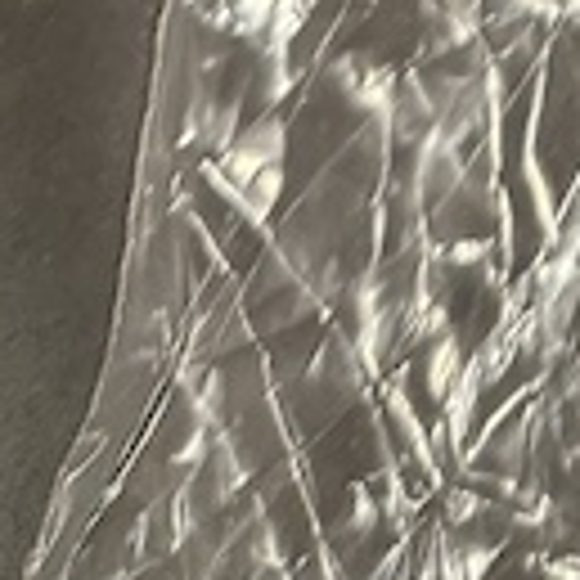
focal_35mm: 132
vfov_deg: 11.1
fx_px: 2502
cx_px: 1048
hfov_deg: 12.1
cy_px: -800
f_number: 1.78
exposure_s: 1/60
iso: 640
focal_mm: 6.86
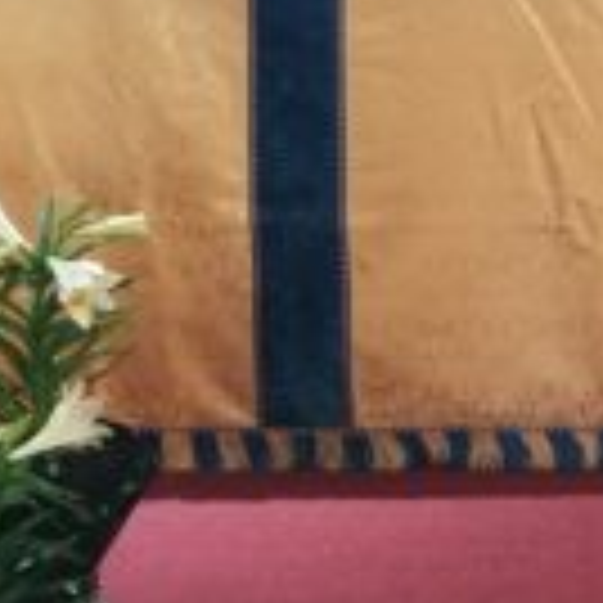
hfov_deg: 12.6
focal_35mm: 137
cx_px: 540
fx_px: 2700
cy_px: -598
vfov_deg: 11.5
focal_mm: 4.25
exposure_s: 1/17
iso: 250
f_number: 1.7
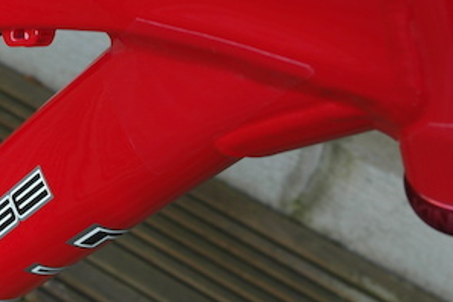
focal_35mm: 116
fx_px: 1460
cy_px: 130
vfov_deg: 11.8
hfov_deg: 17.4
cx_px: 38
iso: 200
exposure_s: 1/50
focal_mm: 28
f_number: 5.6
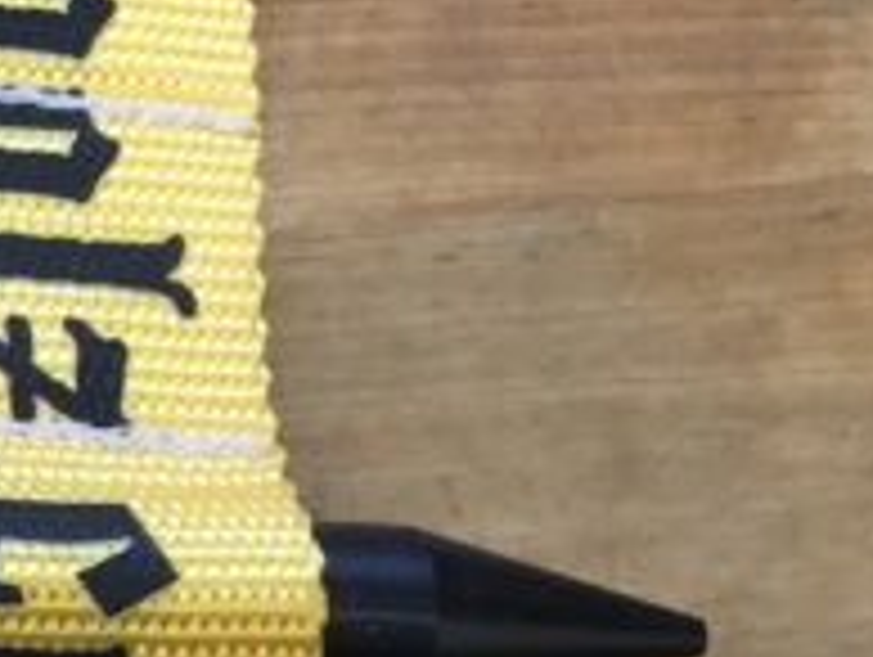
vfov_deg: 9.7
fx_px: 3863
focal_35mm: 153
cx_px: -1260
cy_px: 270
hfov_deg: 10.8
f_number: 2.2
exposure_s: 1/120
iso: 50
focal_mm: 4.15
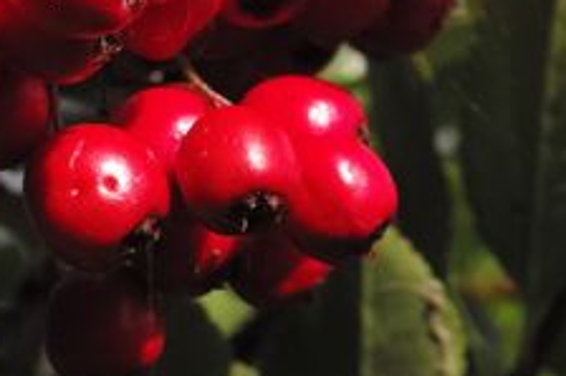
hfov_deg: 13.2
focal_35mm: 150
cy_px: -30
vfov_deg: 9.1
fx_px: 2357
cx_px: 753
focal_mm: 19
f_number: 8
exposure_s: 1/500
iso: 200
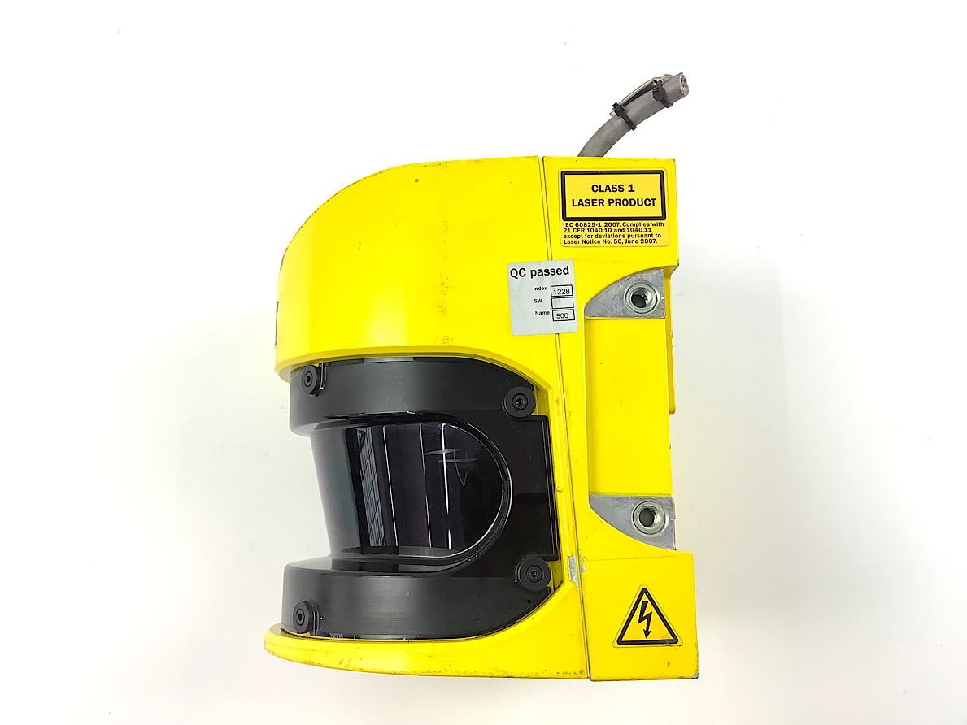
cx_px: 484
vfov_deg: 45.4
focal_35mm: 31
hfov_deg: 58.3
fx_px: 866
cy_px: 362
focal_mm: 3.3
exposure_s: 1/50
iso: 80
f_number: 2.4
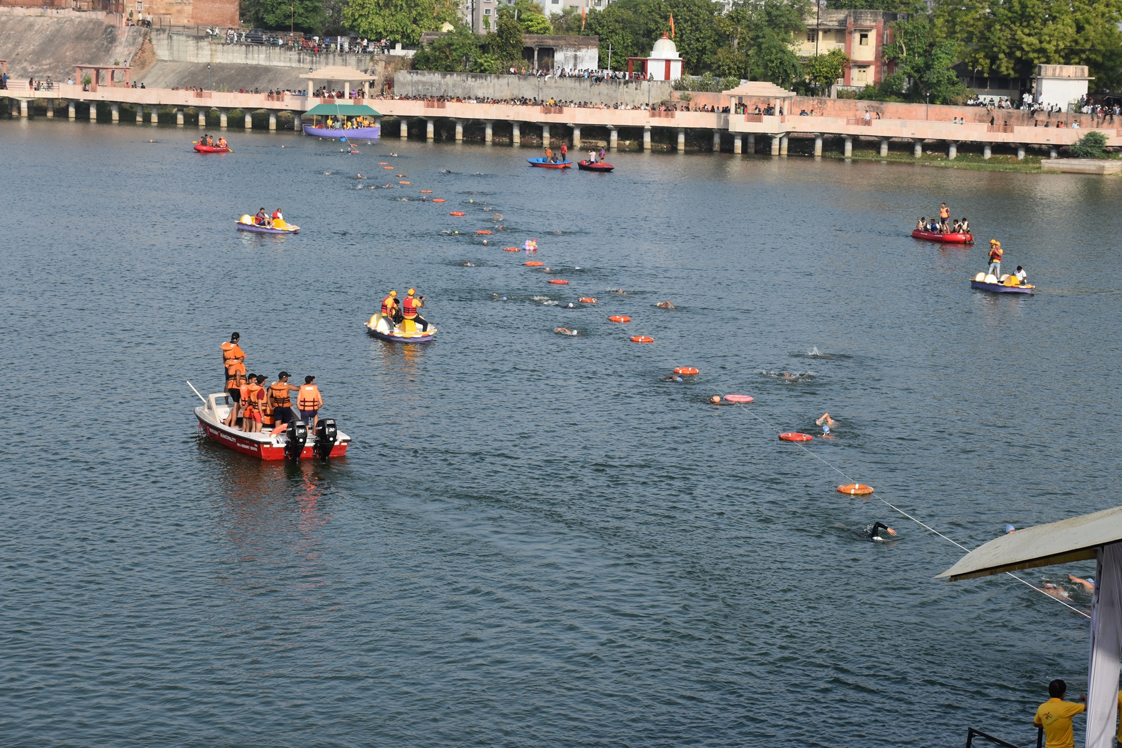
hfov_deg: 27.0
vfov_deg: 18.2
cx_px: 561
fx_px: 2337
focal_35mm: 75
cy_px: 374
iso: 200
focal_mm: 50
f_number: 9
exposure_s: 1/320
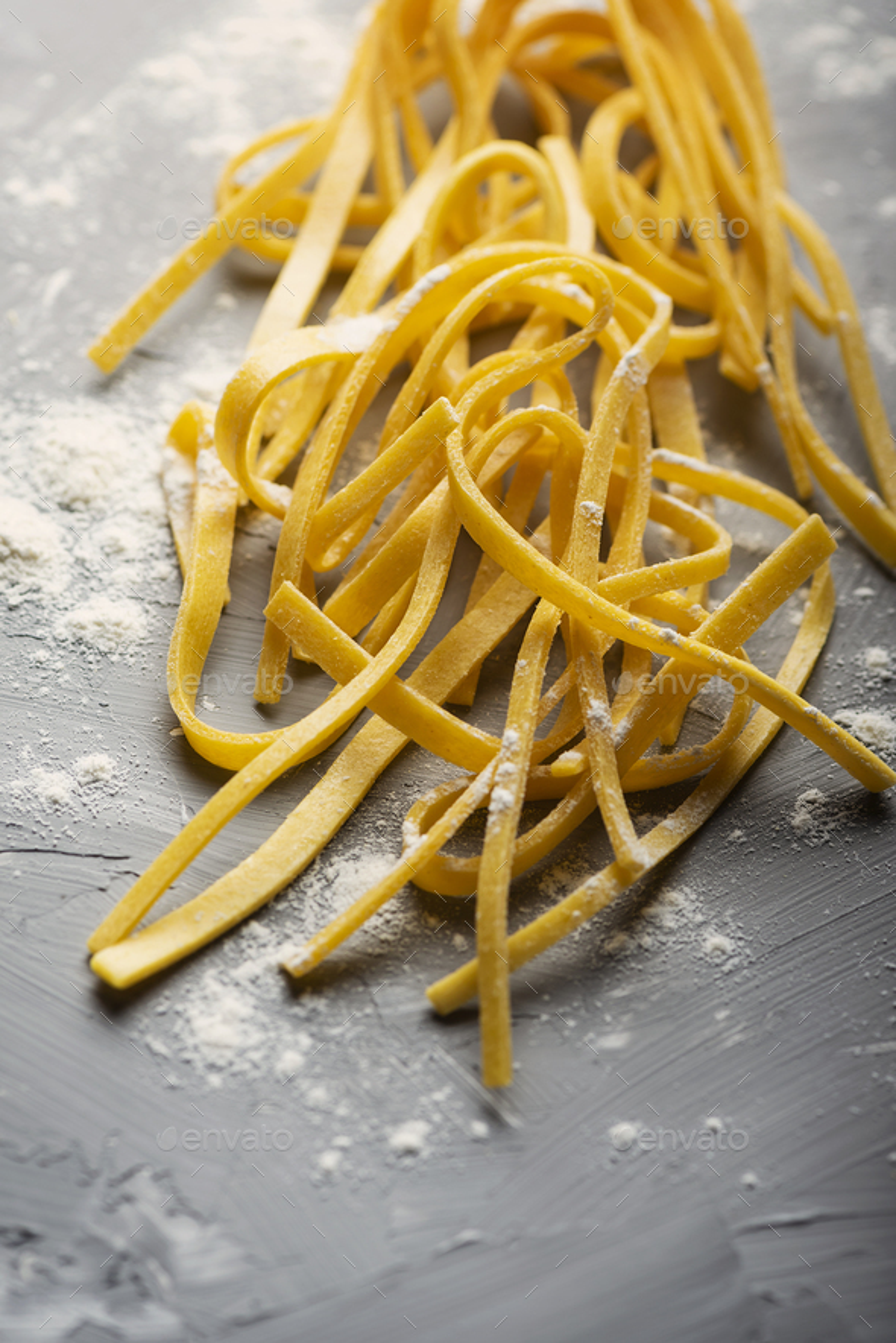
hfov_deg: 13.1
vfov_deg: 19.5
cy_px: 672
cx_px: 448
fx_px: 3917
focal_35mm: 105
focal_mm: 105
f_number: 6.3
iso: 100
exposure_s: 1/200
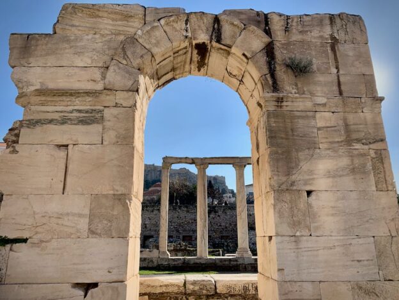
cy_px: 150
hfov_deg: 67.3
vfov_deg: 53.1
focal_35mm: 26
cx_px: 200
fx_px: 300
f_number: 1.8
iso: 25
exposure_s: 1/2309
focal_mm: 4.25
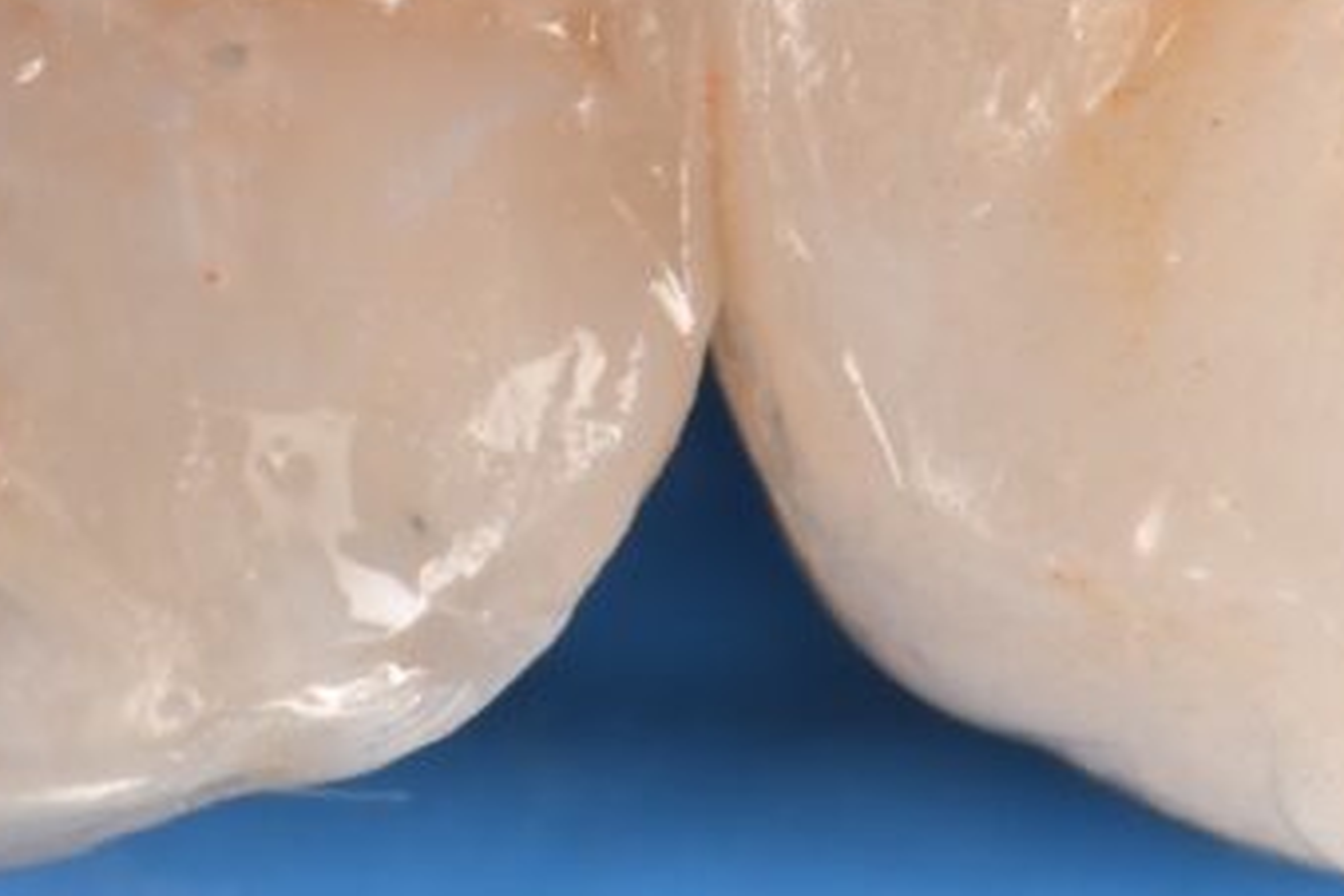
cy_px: -163
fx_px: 17695
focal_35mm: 474
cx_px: 8
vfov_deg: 2.9
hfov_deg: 4.3
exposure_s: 1/200
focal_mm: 105
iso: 200
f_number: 32
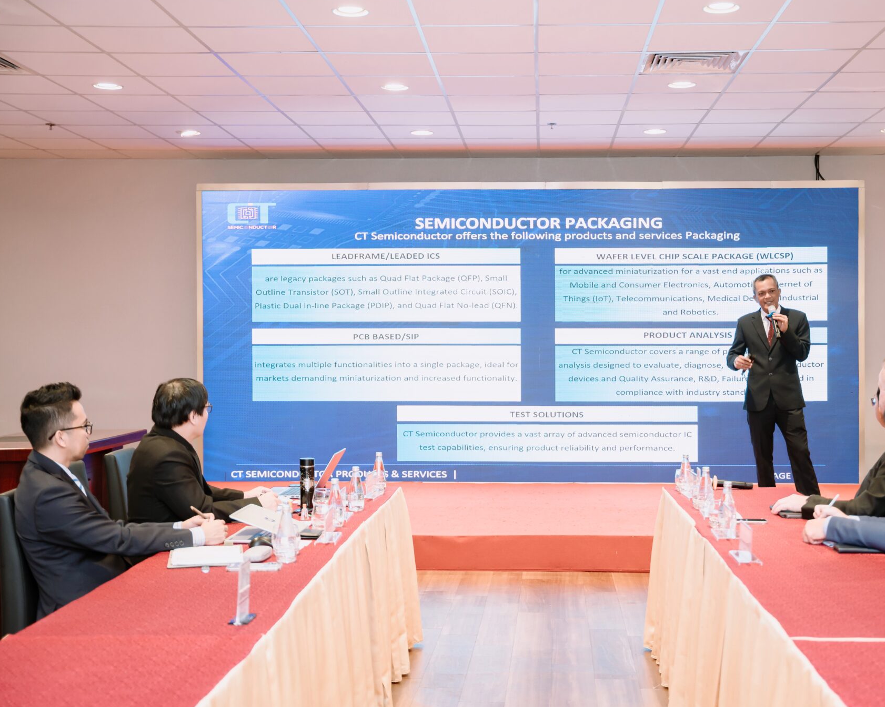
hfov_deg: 38.6
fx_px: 1260
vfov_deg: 31.4
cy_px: 352
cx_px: 509
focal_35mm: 48
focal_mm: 42.1
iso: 1250
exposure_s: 1/125
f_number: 2.8
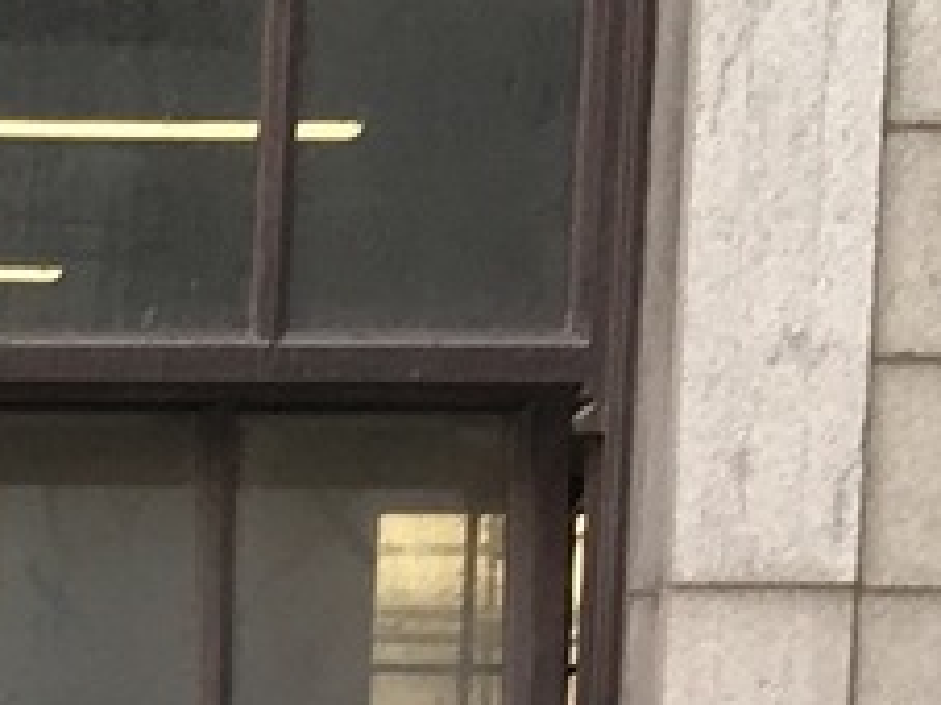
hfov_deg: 7.3
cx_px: -2147
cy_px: 1422
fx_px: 6249
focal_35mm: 230
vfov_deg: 6.3
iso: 25
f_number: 2.2
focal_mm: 4.15
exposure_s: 1/141
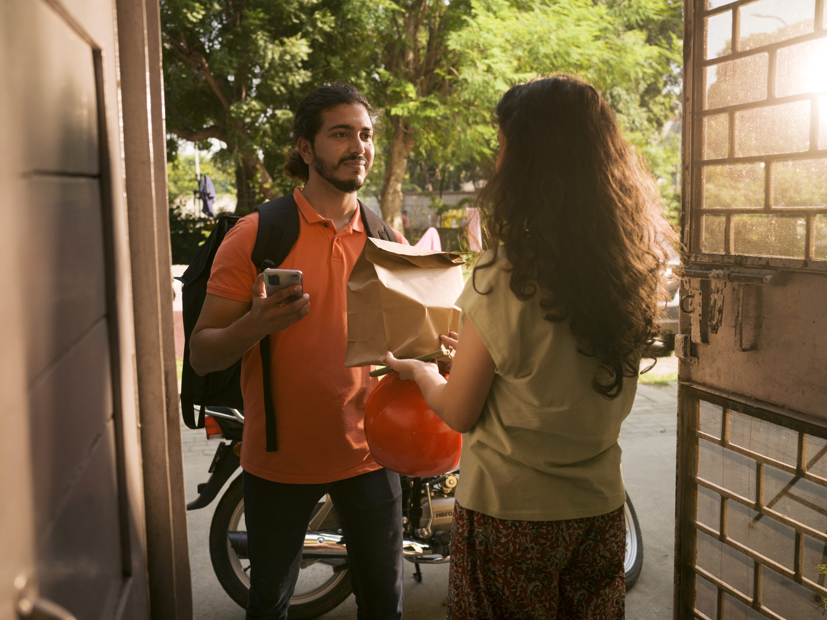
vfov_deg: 40.7
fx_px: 836
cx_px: 414
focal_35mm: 35
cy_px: 310
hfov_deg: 52.6
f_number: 5.6
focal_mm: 45
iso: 400
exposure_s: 1/250
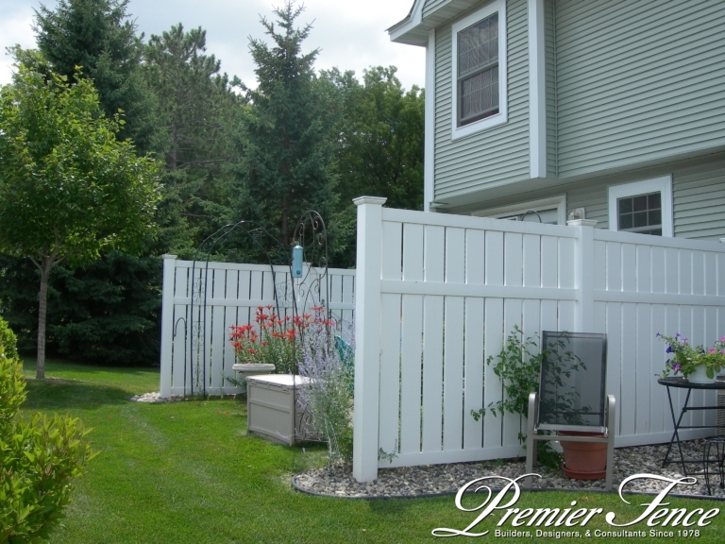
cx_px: 362
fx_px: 796
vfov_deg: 37.7
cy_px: 272
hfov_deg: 49.0
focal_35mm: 38
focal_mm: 7.8
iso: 50
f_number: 4.8
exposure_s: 1/265
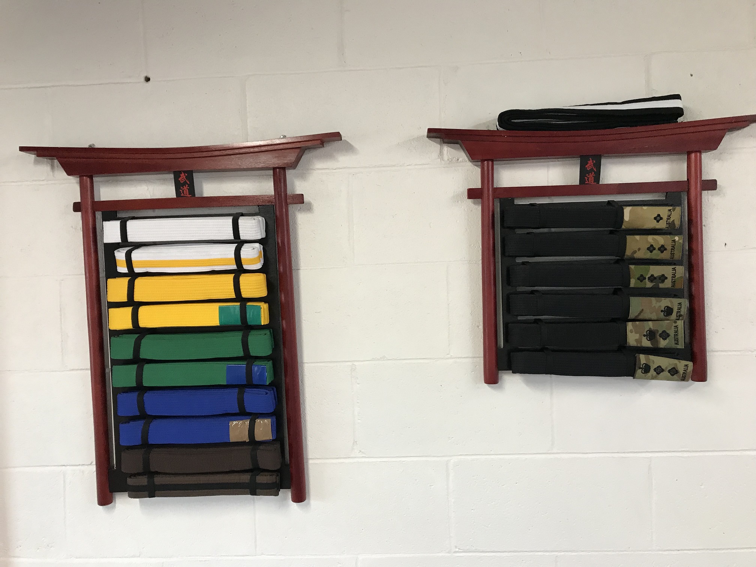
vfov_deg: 49.7
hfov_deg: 63.4
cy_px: 284
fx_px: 612
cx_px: 378
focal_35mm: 28
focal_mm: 3.99
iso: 40
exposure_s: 1/33
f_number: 1.8
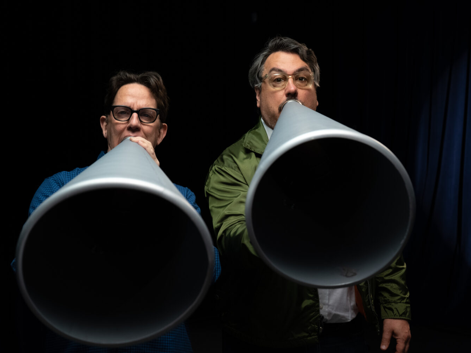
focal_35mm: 55
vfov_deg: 26.6
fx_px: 748
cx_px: 234
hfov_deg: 34.9
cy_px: 177
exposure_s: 1/50
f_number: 4.5
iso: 2500
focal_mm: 50
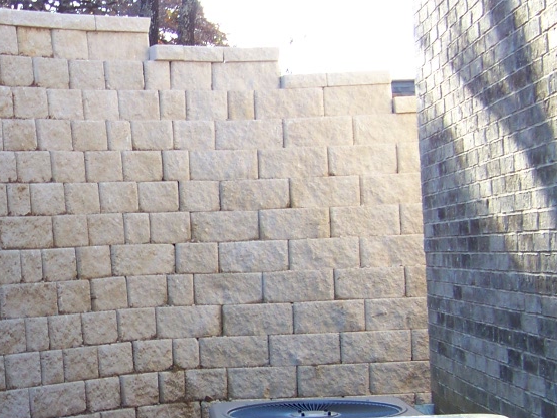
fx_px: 1335
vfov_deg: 17.8
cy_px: 235
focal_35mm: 83
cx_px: 35
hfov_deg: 22.9
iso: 64
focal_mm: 5.85
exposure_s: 1/80
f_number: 2.8
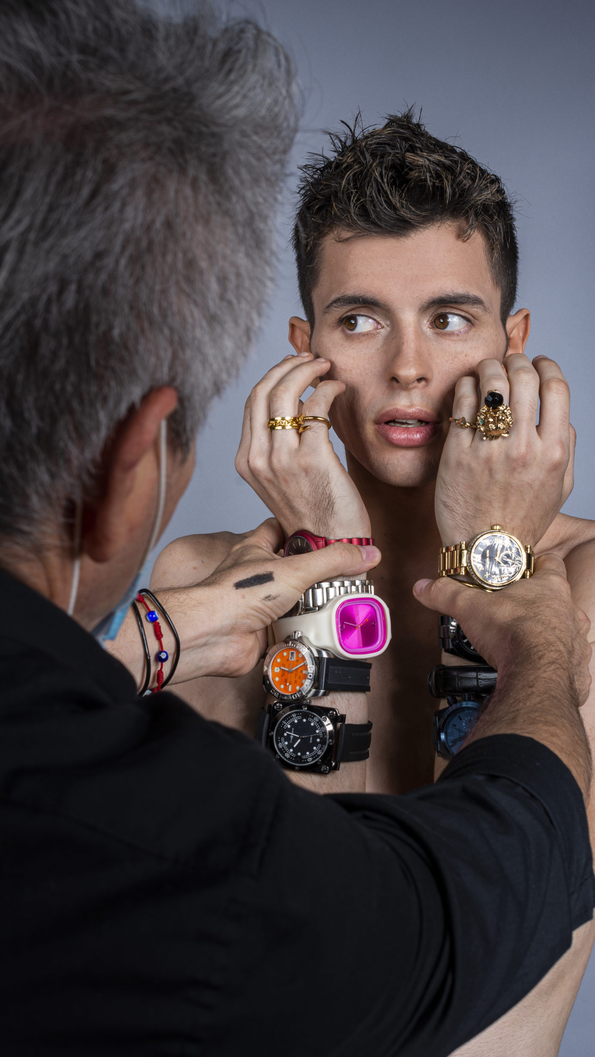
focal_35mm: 63
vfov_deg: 33.3
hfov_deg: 19.1
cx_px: 325
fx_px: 1767
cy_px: 529
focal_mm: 40
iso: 100
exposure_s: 1/200
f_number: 11
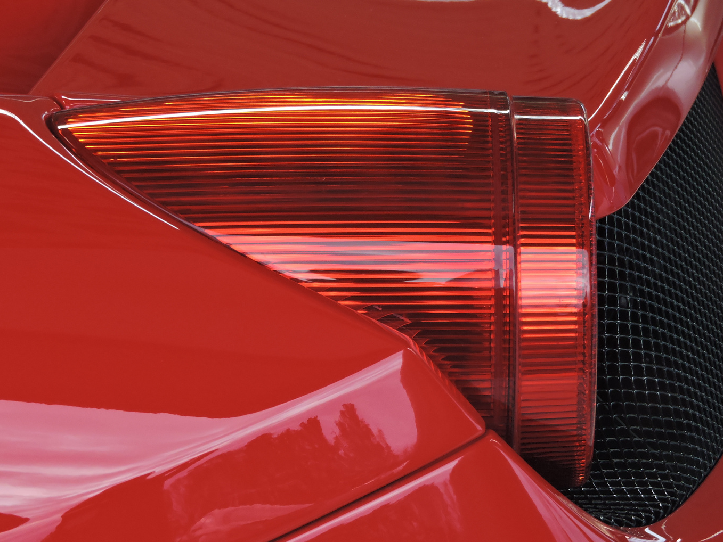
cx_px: 361
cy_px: 258
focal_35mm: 191
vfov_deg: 7.8
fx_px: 3990
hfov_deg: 10.4
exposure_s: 1/15
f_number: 5.3
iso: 400
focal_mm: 32.2
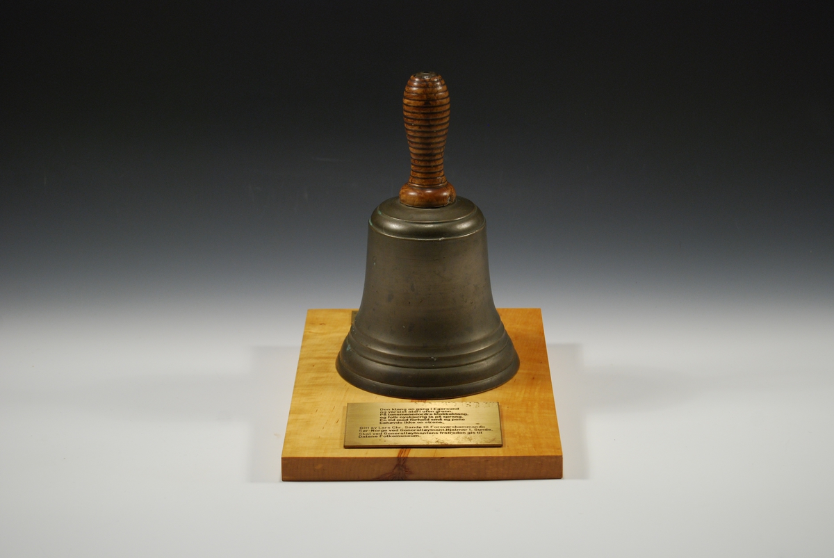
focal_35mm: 82
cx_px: 417
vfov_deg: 16.6
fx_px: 1913
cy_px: 279
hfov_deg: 24.6
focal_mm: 55
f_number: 5.6
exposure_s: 1/160
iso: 400
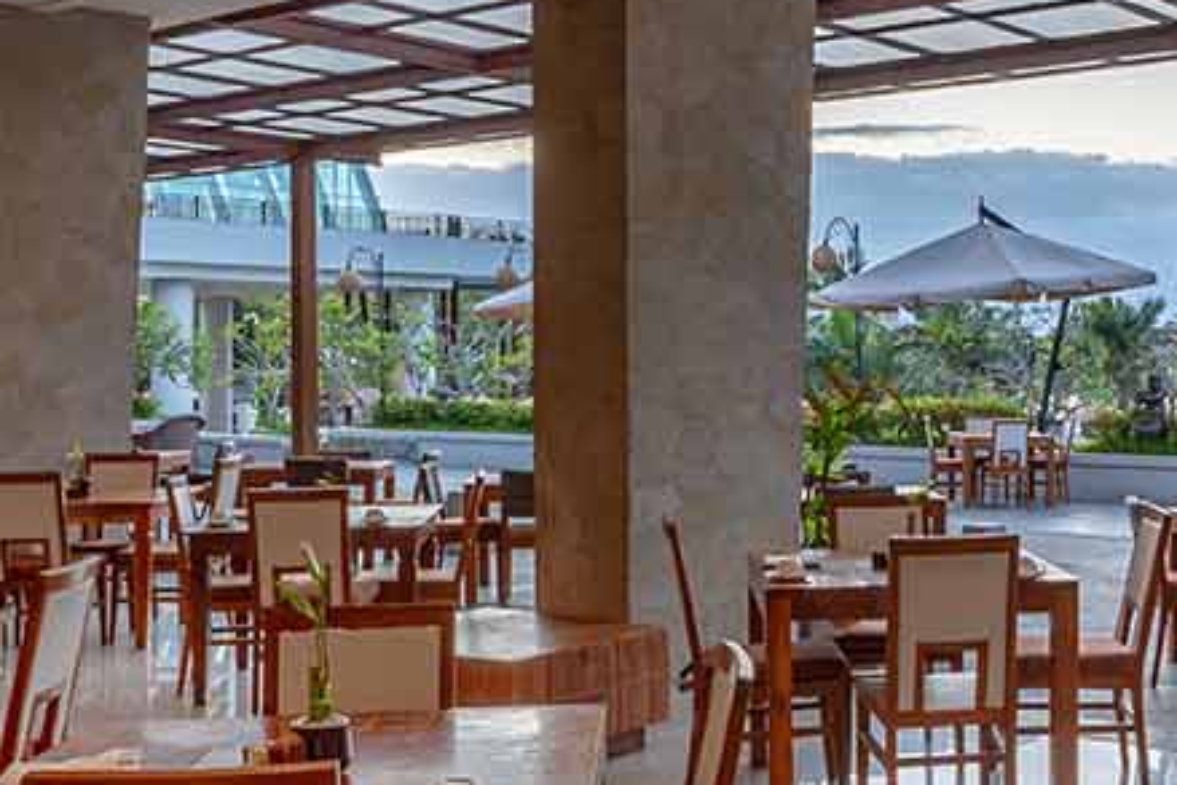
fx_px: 1602
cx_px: 933
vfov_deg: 27.5
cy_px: 469
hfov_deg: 38.9
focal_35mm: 49
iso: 200
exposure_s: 1/60
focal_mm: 15
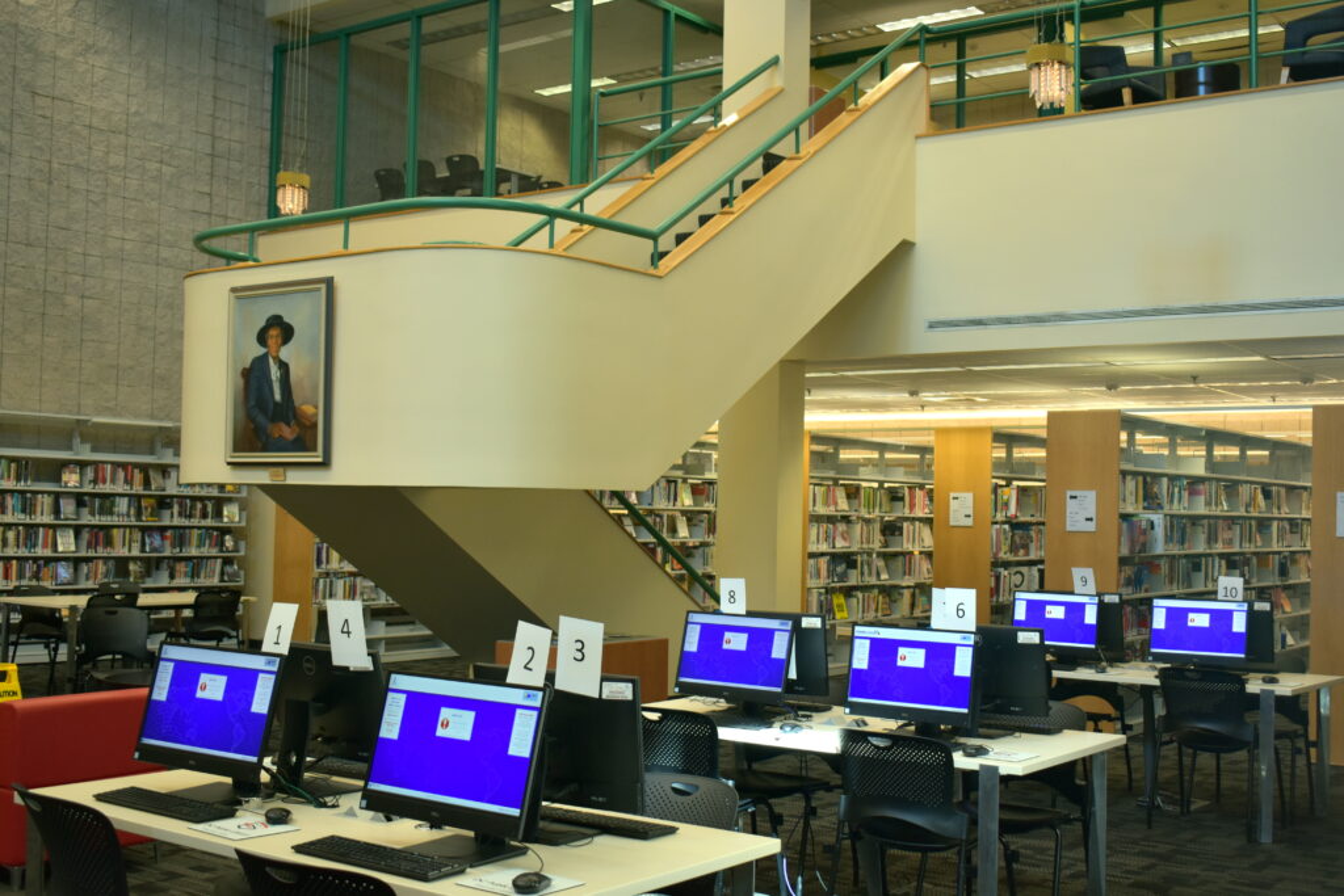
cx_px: 672
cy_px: 448
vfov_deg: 33.0
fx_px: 1512
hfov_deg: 47.9
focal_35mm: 40
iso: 400
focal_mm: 27
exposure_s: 1/80
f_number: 4.5
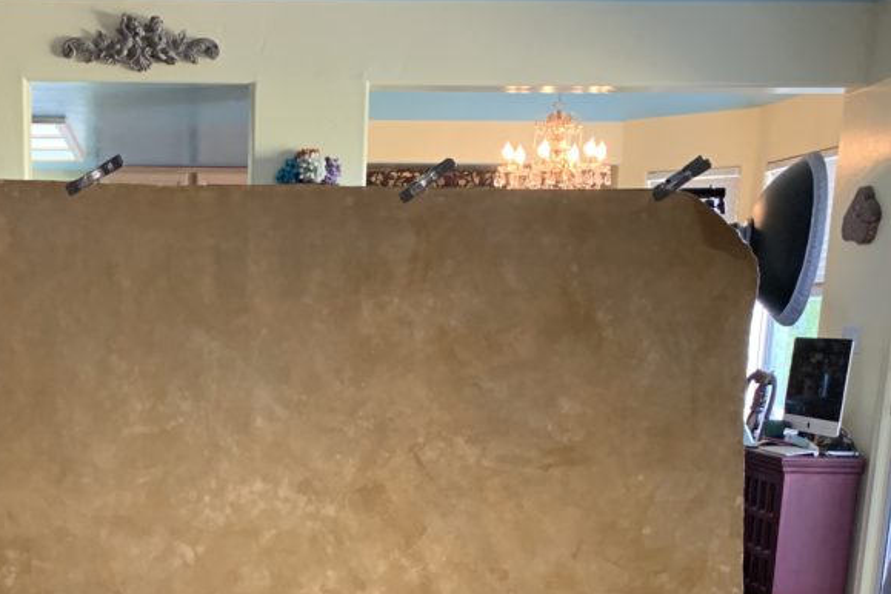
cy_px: 662
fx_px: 1386
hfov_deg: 34.6
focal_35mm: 56
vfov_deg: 22.7
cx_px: 189
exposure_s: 1/60
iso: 320
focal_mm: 4.25
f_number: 1.8
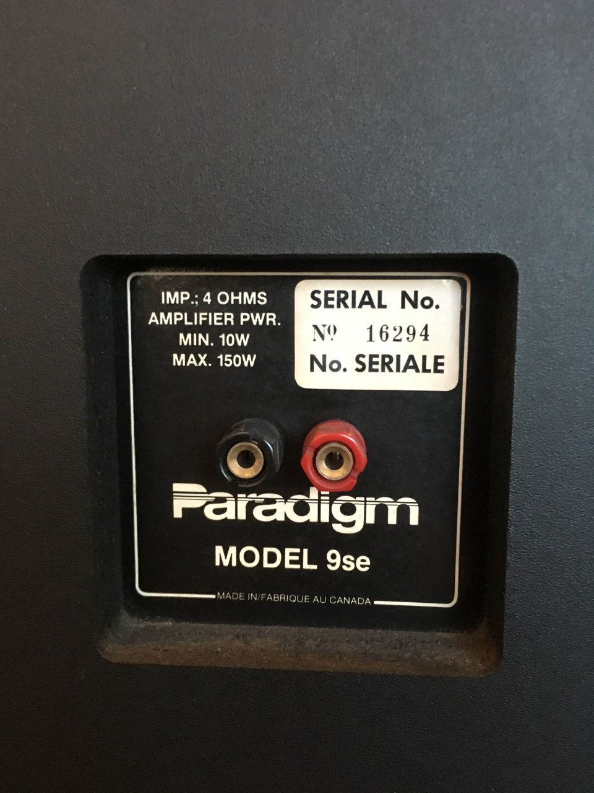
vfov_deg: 61.7
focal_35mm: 29
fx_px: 664
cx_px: 297
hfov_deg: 48.2
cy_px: 396
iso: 250
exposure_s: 1/17
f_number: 2.2
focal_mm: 4.15
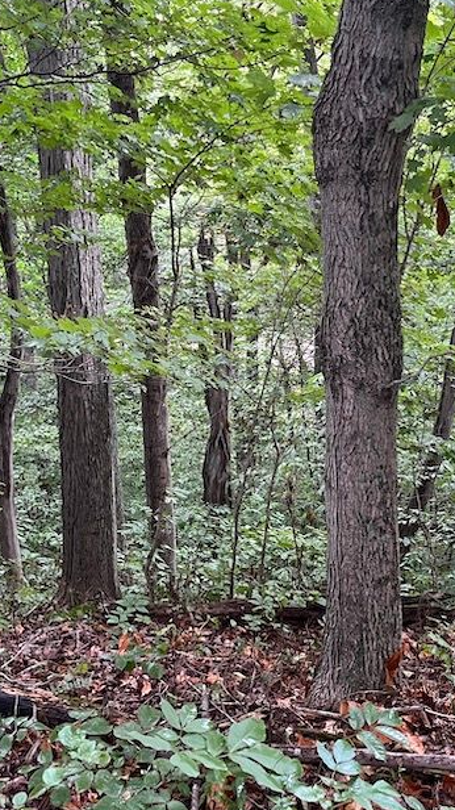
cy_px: 369
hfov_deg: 25.8
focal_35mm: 46
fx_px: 988
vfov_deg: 44.5
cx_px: 302
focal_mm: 5.1
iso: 160
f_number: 1.6
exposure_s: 1/60
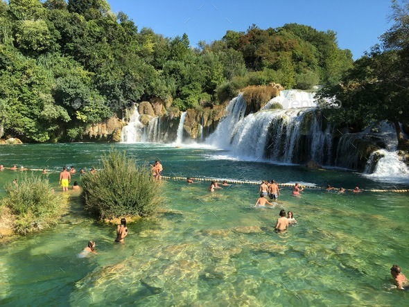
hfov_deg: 61.6
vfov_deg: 48.3
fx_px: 343
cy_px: 154
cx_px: 204
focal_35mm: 29
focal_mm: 4.15
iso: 25
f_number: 2.2
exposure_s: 1/962
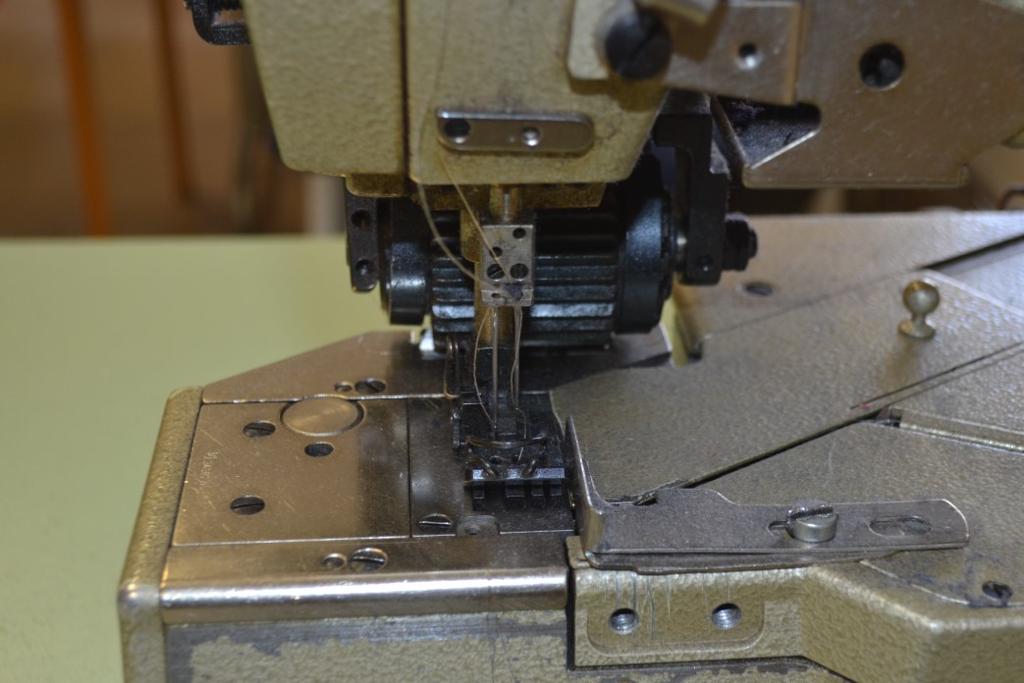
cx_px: 550
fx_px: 1508
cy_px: 361
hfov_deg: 37.5
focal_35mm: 53
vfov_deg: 25.5
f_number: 4.8
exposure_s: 1/60
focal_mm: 32
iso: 400
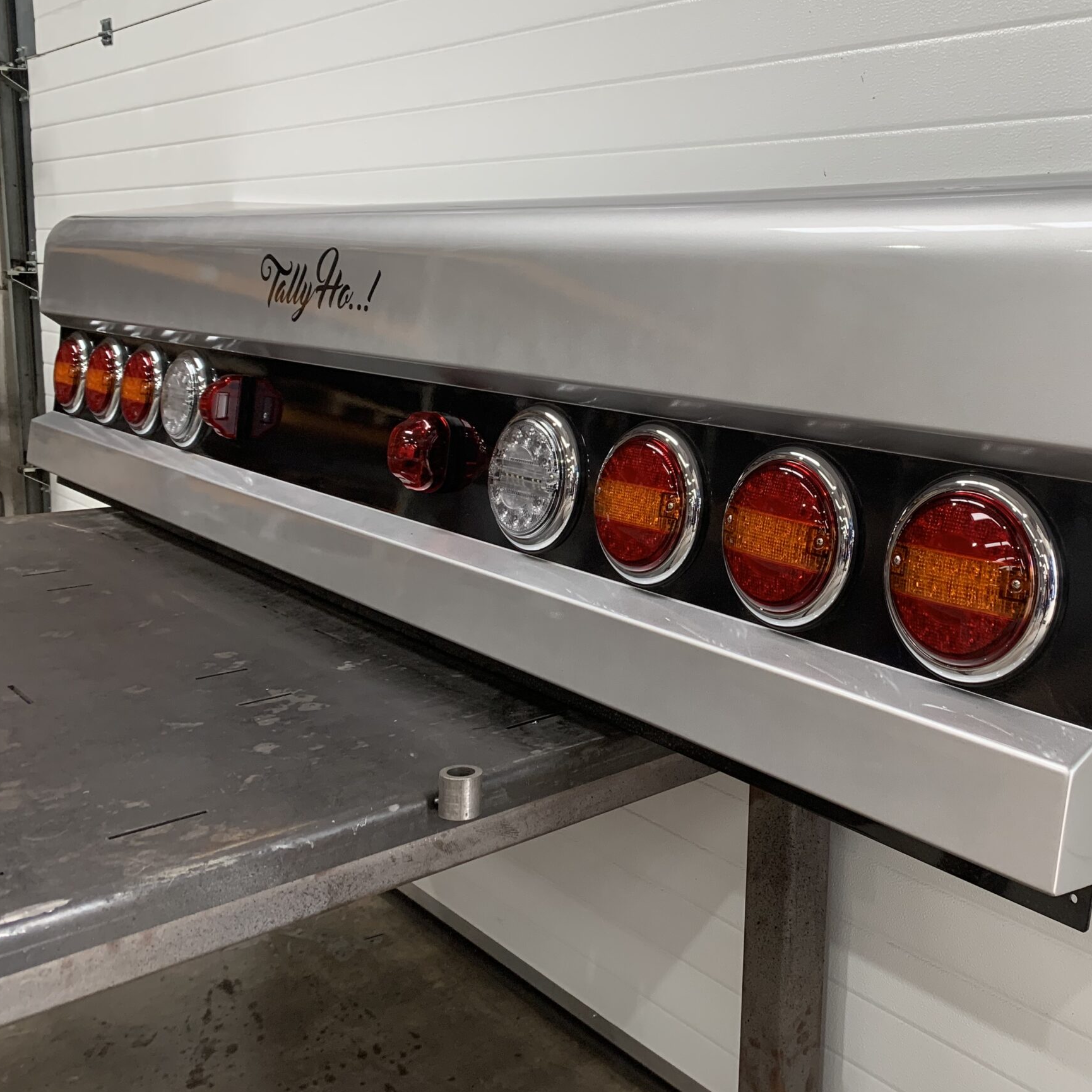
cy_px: 488
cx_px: 761
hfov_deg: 47.4
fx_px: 1213
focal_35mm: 34
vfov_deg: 48.4
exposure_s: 1/121
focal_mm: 4.25
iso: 80
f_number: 1.8
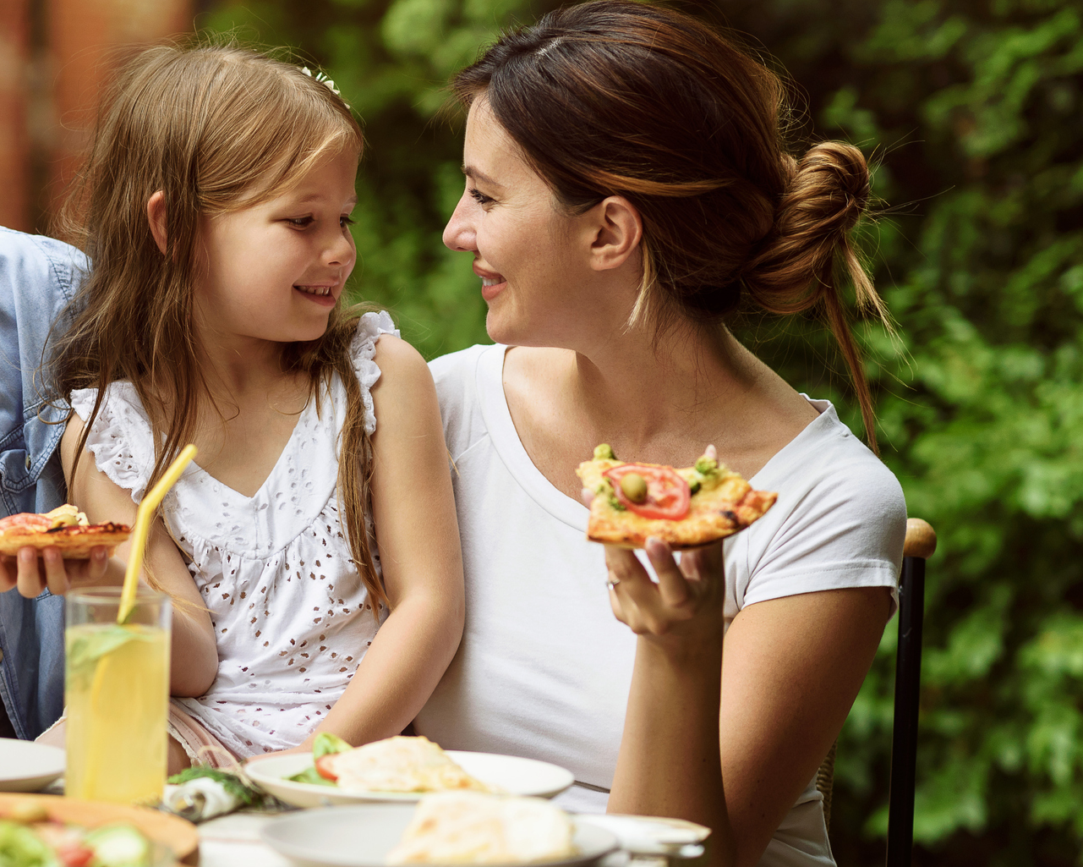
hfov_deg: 14.5
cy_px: 319
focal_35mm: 132
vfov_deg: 11.7
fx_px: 4231
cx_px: 230
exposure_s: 1/320
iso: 320
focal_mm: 85
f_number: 2.8
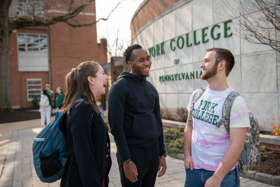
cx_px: 140
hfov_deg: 50.7
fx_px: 296
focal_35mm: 38
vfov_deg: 35.1
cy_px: 94
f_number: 3.5
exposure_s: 1/640
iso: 200
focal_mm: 38
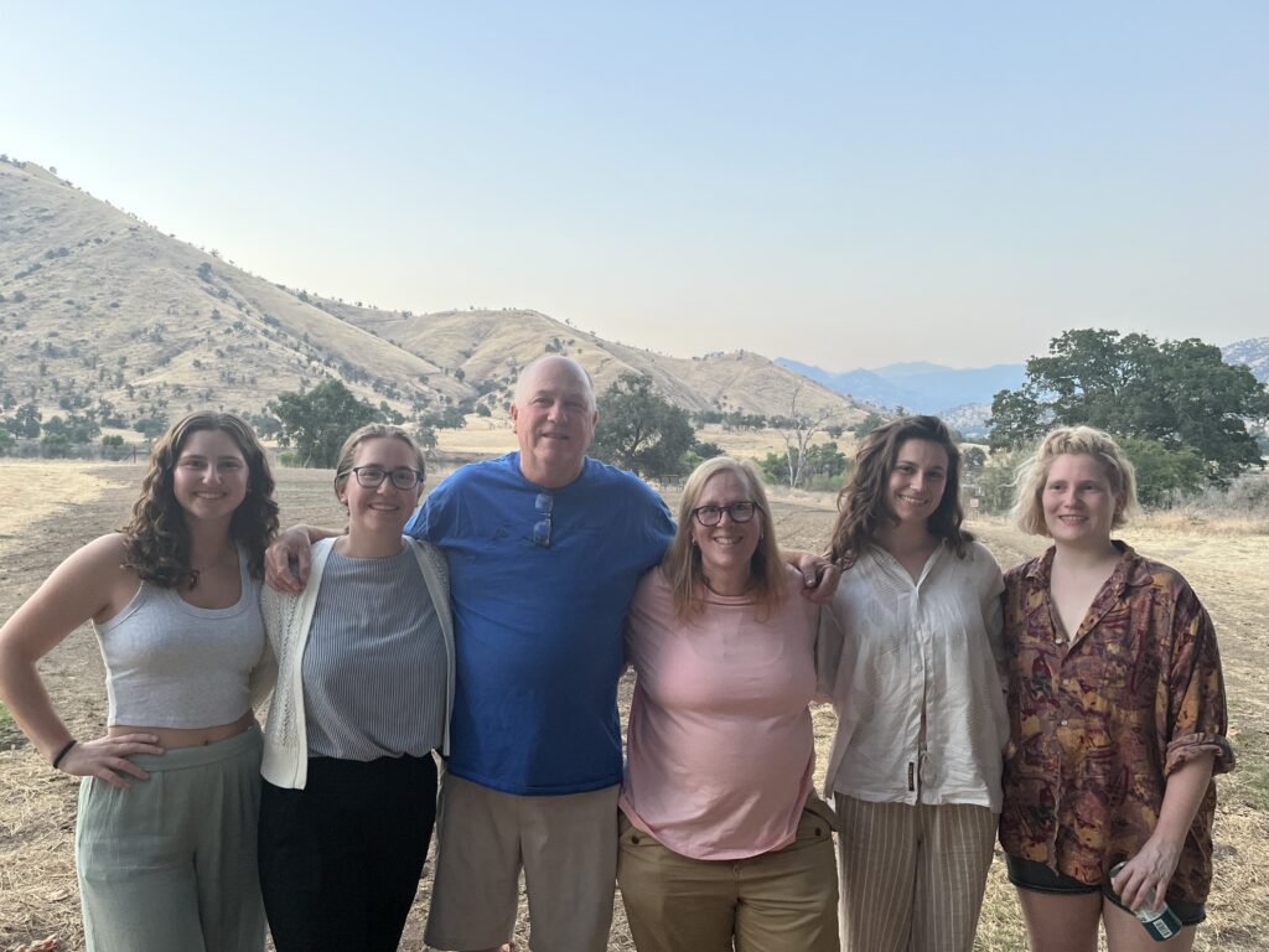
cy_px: 476
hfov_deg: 67.3
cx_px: 634
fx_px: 953
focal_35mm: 26
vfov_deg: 53.1
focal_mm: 5.1
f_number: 1.6
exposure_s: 1/60
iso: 200
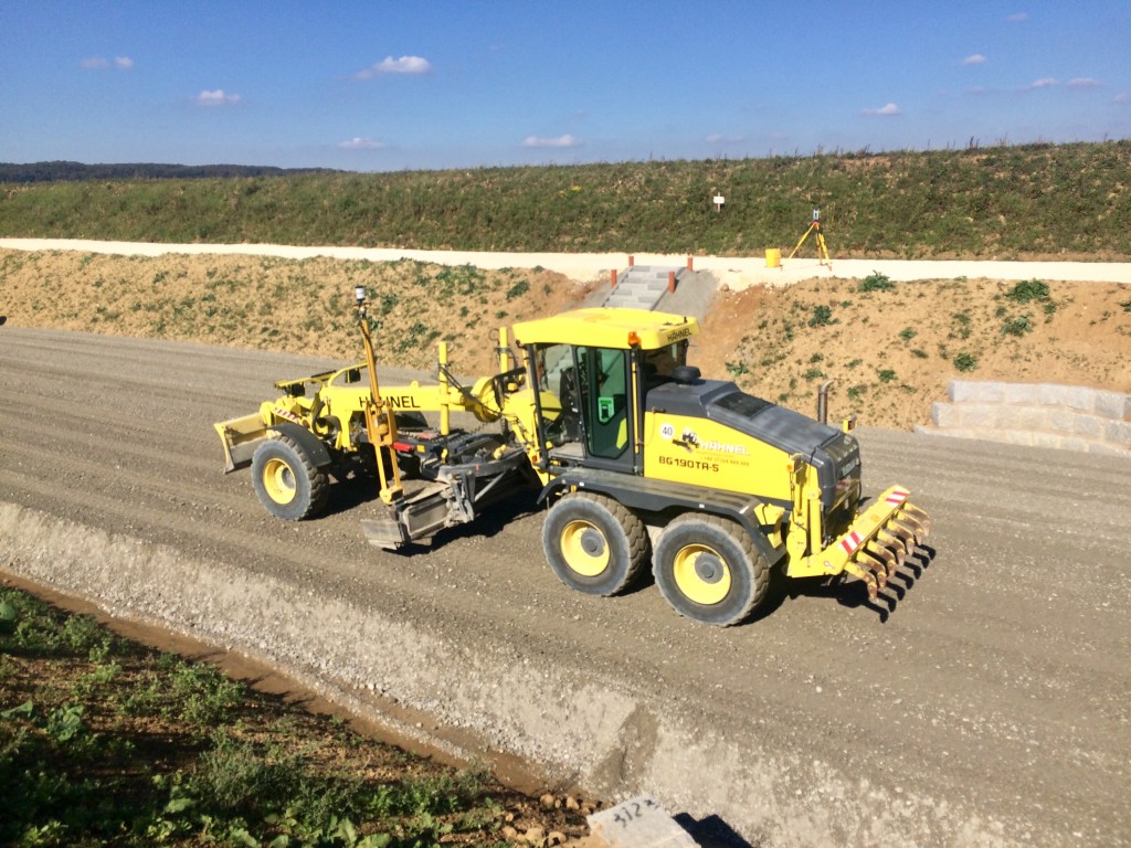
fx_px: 948
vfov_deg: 48.2
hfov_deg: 61.7
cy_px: 424
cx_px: 566
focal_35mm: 29
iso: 32
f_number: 2.2
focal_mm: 4.15
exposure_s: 1/3425
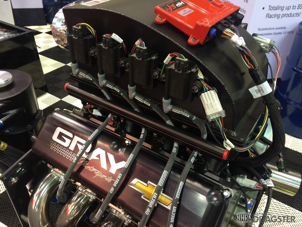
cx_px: 147
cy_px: 113
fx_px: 262
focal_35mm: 30
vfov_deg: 46.8
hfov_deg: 60.0
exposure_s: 1/30
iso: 125
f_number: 2.2
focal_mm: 4.15
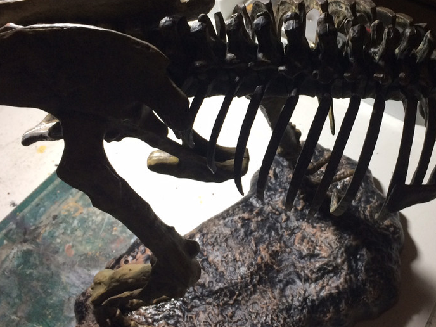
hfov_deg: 41.6
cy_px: 119
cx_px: 285
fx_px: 567
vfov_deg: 32.0
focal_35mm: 45
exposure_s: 1/33
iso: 80
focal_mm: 4.15
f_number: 2.2
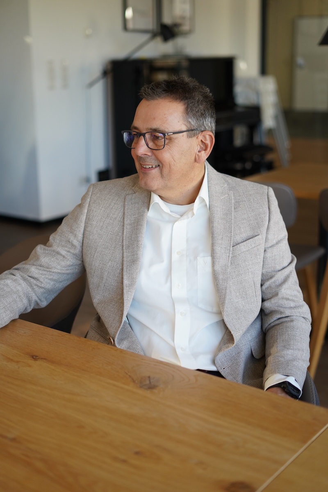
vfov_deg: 39.6
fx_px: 683
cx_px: 164
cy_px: 246
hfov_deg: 27.0
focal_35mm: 50
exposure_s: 1/800
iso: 1000
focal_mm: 50
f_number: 2.2
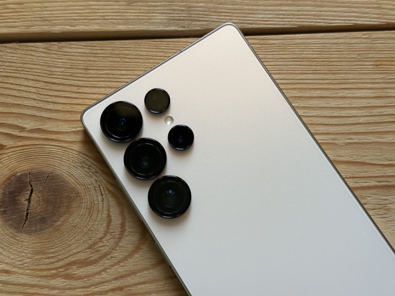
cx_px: 198
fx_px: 548
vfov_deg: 30.3
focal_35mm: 48
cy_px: 148
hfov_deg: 39.7
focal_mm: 6.76
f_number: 1.78
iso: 250
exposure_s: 1/60
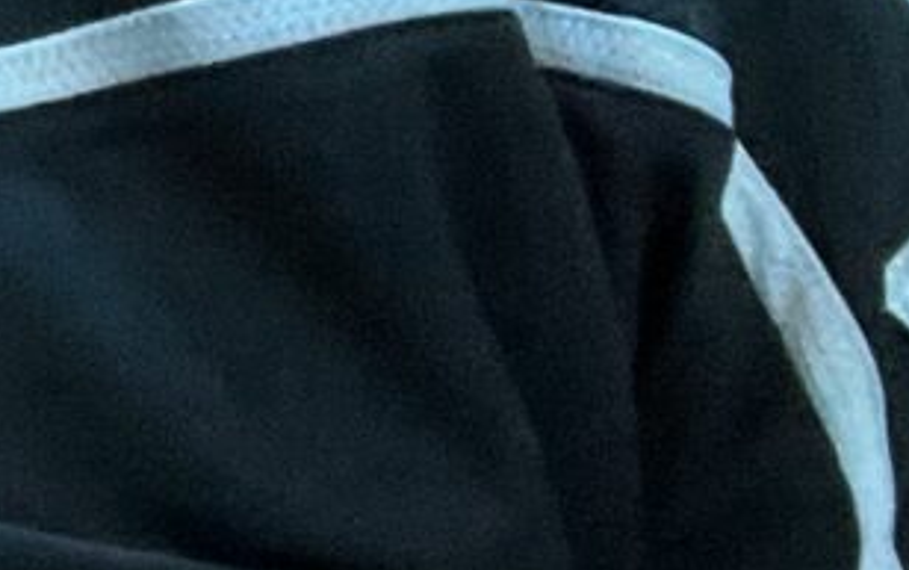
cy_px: -177
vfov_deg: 8.0
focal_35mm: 162
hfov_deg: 10.0
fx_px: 4016
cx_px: -1724
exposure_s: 1/30
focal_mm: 2.71
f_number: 2.2
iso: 500
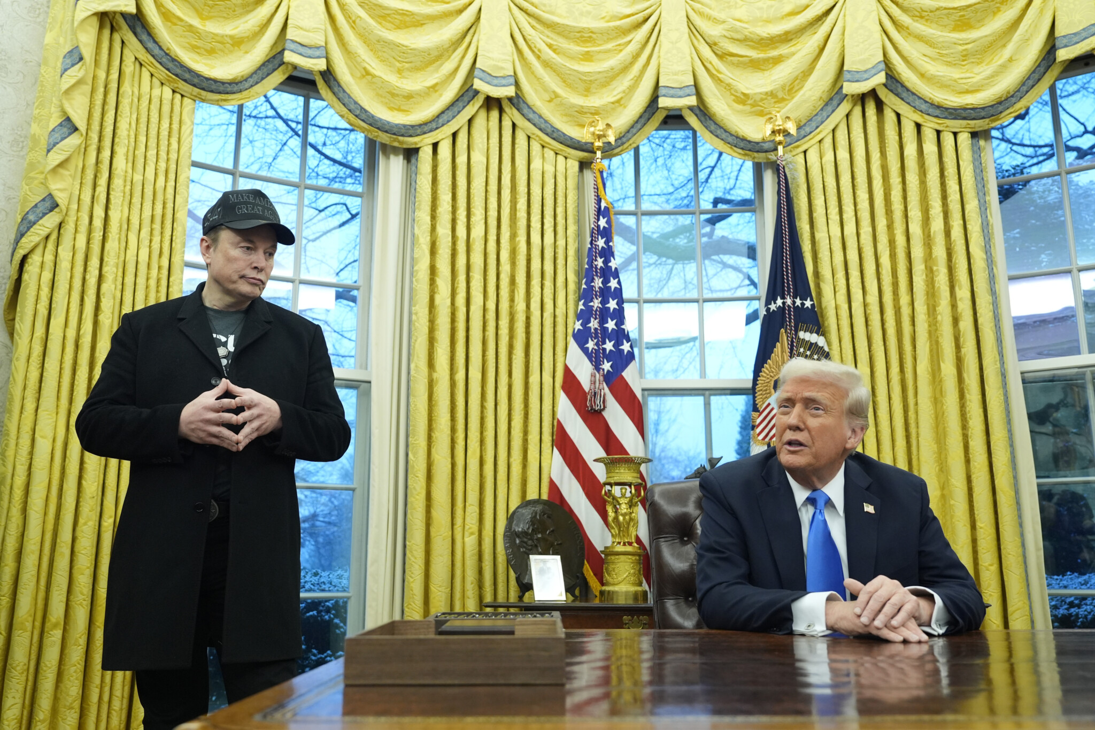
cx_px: 548
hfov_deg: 61.9
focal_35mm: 30
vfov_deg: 43.6
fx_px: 912
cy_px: 365
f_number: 4
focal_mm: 30
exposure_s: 1/200
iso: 2000
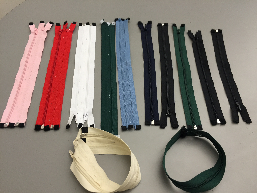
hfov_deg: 61.7
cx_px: 128
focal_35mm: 29
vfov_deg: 48.2
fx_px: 215
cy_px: 96
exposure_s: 1/30
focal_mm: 4.15
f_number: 2.2
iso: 50
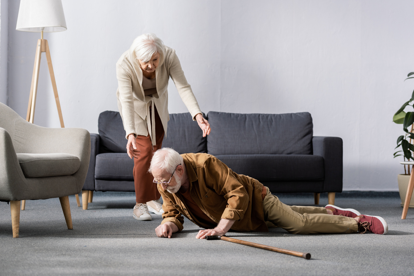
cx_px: 207
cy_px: 138
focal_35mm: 86
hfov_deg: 23.6
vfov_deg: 15.9
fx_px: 989
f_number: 3.2
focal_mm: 86
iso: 160
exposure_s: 1/200
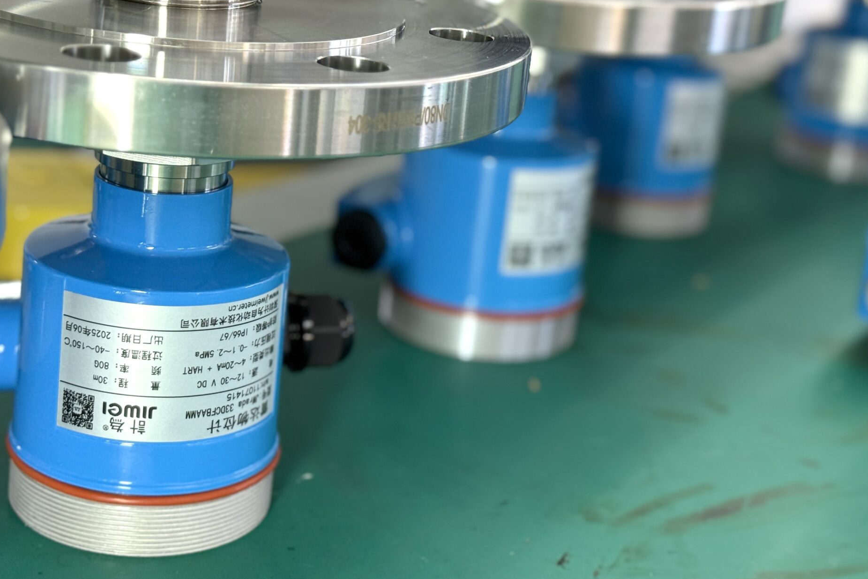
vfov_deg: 19.7
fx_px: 1664
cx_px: 420
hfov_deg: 29.2
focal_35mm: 69
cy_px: 207
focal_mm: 6.76
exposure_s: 1/100
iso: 125
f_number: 1.78
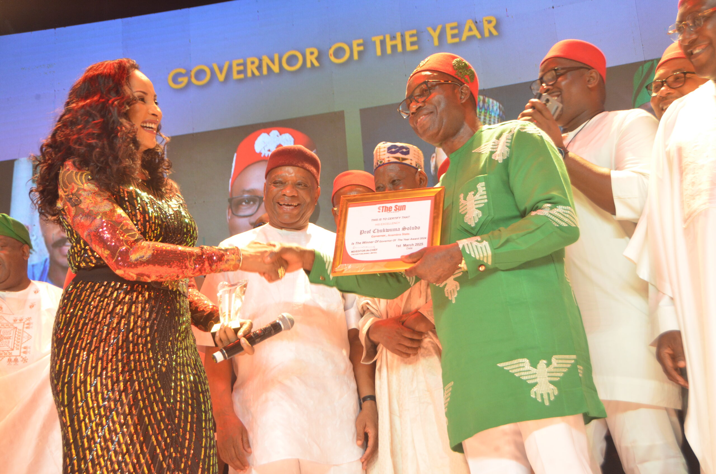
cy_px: 237
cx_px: 358
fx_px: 953
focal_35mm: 48
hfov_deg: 41.2
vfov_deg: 28.0
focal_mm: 32
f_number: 4.5
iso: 1000
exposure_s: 1/50
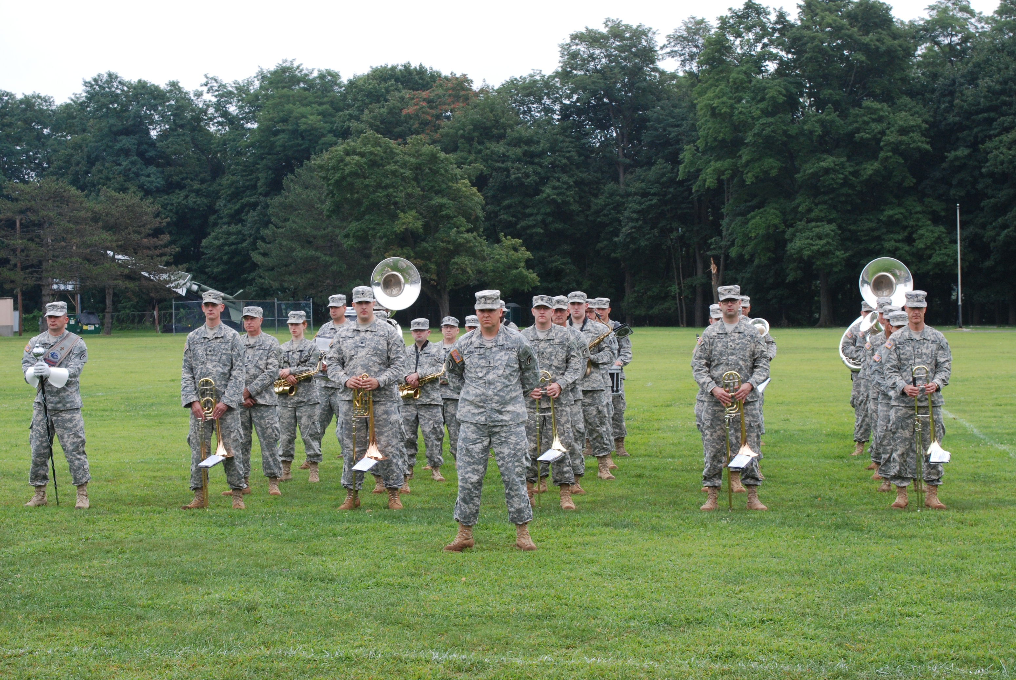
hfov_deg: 29.2
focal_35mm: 69
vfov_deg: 19.8
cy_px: 340
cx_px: 508
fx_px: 1950
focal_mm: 46
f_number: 7.1
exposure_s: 1/200
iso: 400
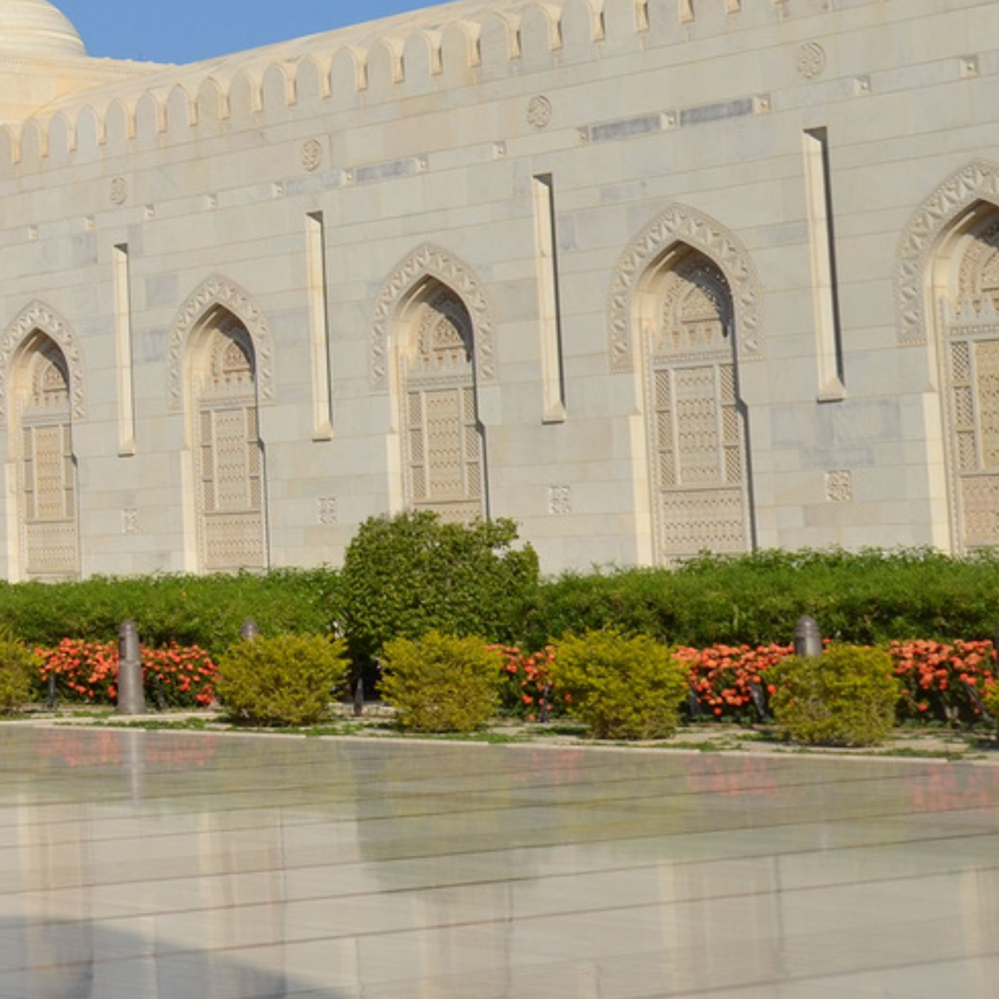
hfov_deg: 17.3
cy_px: 174
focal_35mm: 93
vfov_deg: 18.5
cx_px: -374
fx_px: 3037
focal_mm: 22
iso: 100
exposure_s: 1/320
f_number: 9
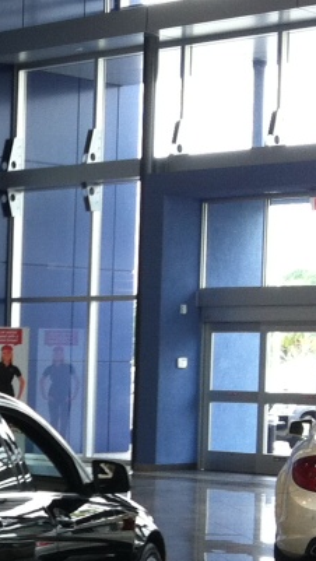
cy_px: 397
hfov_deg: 9.4
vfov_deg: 17.4
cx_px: -260
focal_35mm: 123
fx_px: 1830
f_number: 2.8
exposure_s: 1/40
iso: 80
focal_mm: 3.85
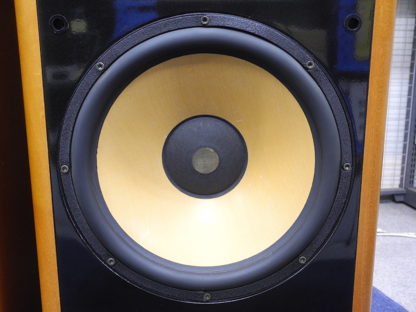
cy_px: 156
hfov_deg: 49.0
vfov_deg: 37.7
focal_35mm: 38
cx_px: 208
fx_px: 457
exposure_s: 1/14.6
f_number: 3.2
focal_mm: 8.1
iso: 400
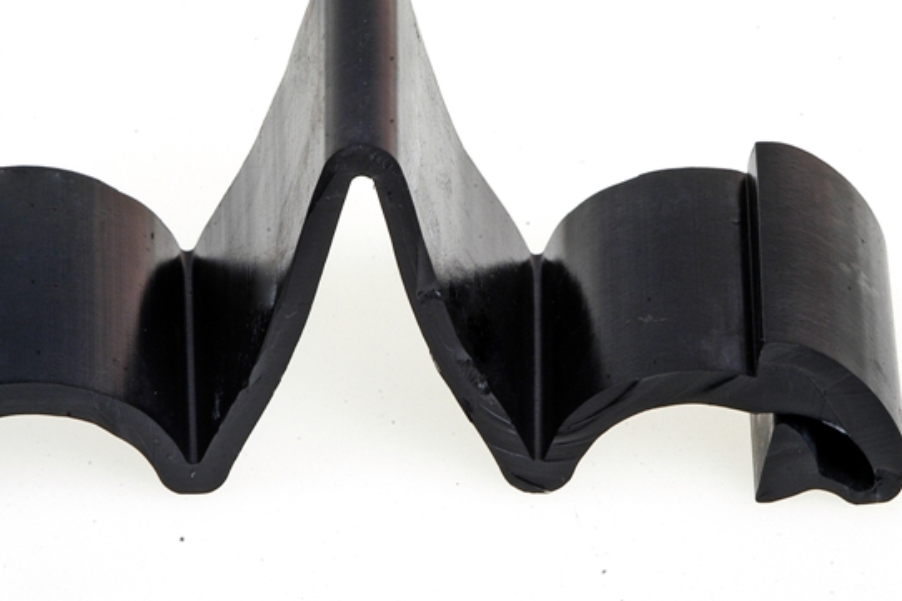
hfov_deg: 10.0
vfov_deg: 6.7
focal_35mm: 206
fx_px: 5151
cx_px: 369
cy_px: 254
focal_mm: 105
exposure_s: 1/125
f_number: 22
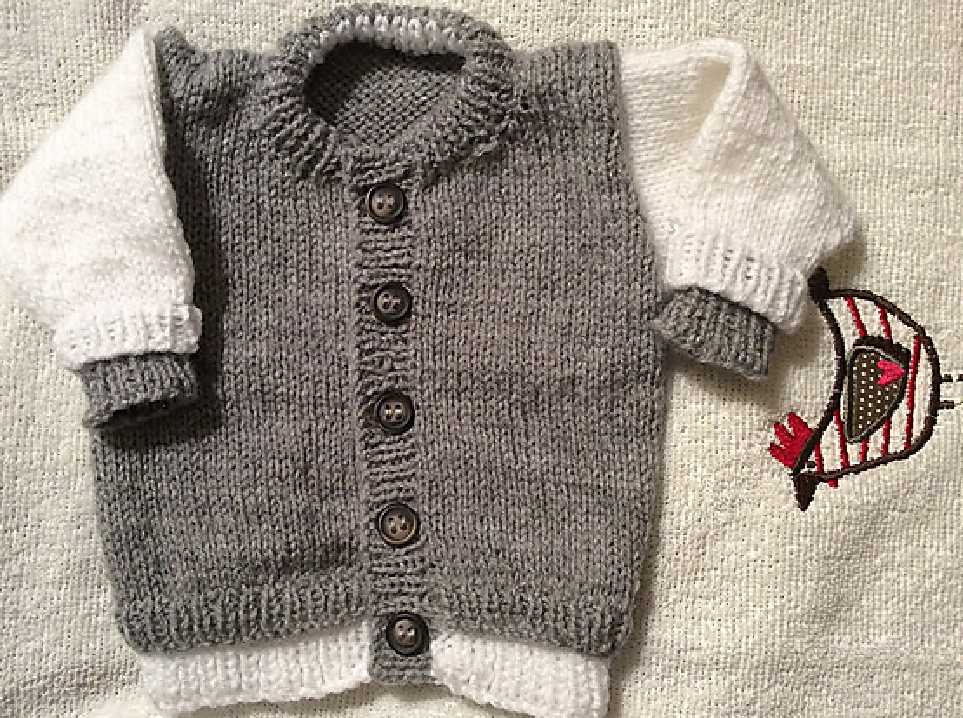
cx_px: 429
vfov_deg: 38.5
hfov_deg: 50.1
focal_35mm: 37
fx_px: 1027
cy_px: 355
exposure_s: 1/25
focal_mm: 3.3
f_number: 2.4
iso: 125
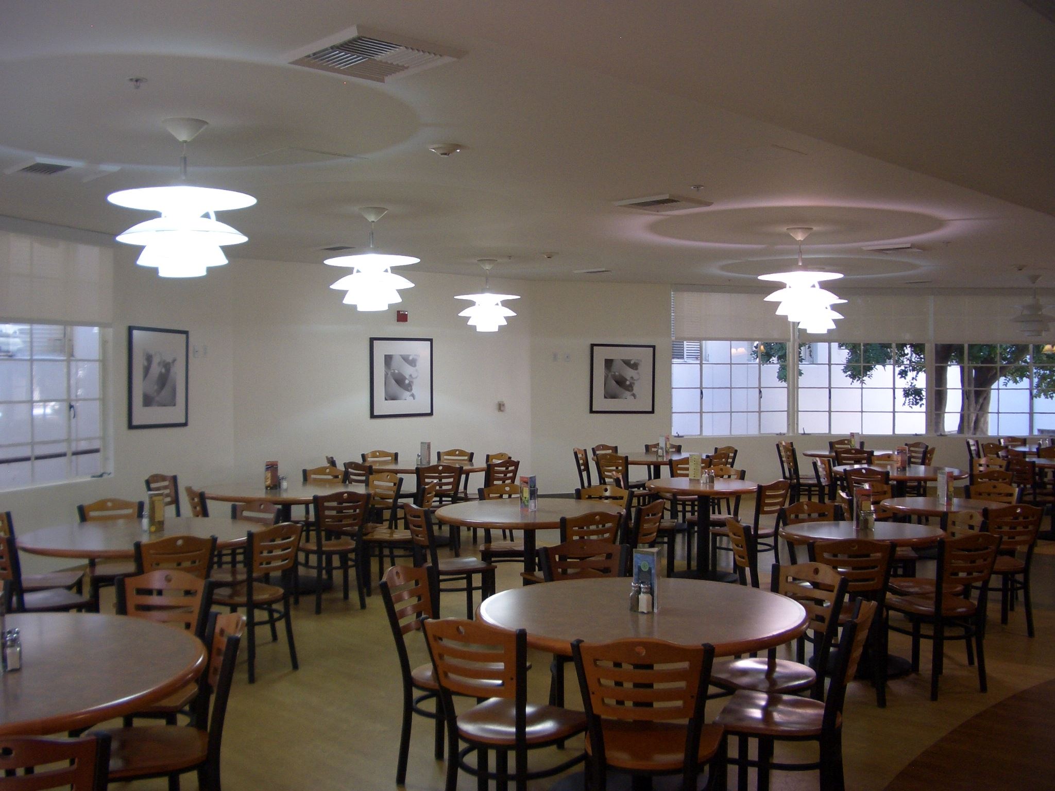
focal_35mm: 35
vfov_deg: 40.7
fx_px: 1067
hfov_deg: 52.6
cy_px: 396
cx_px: 528
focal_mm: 5.8
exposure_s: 1/60
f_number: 2.6
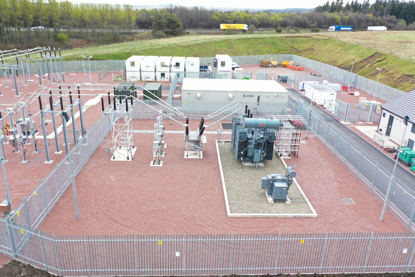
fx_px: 323
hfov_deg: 65.5
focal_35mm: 28
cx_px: 208
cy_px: 138
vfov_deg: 46.4
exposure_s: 1/30
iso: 100
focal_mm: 10.26
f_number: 3.2
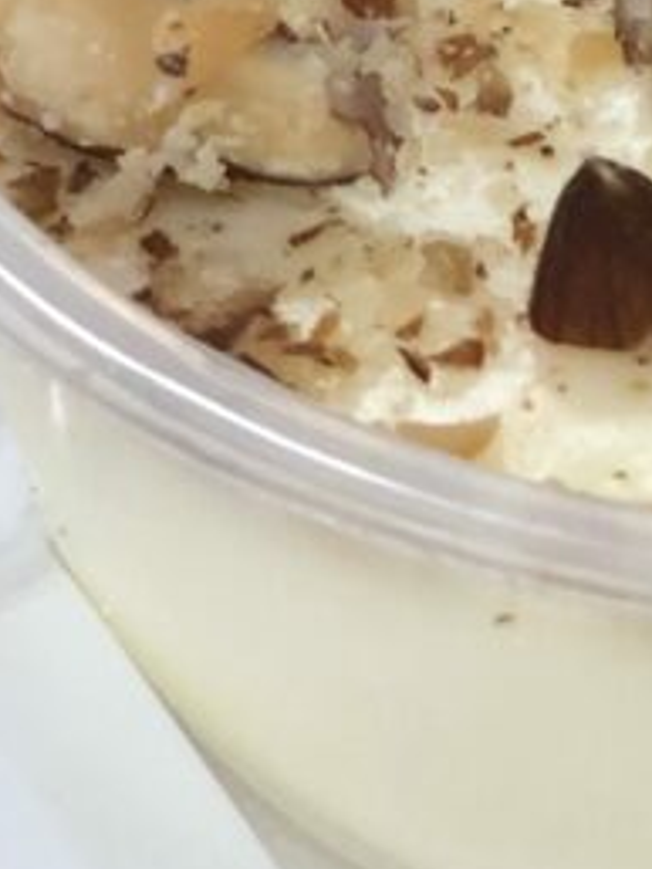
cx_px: 936
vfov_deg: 9.5
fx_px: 5194
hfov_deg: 7.1
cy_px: -27
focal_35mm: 207
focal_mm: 6
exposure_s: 1/50
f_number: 2.4
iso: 32
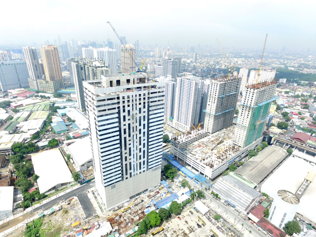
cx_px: 158
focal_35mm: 20
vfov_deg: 66.0
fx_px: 183
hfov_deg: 81.7
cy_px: 118
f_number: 2.8
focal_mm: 3.61
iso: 100
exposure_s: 1/400
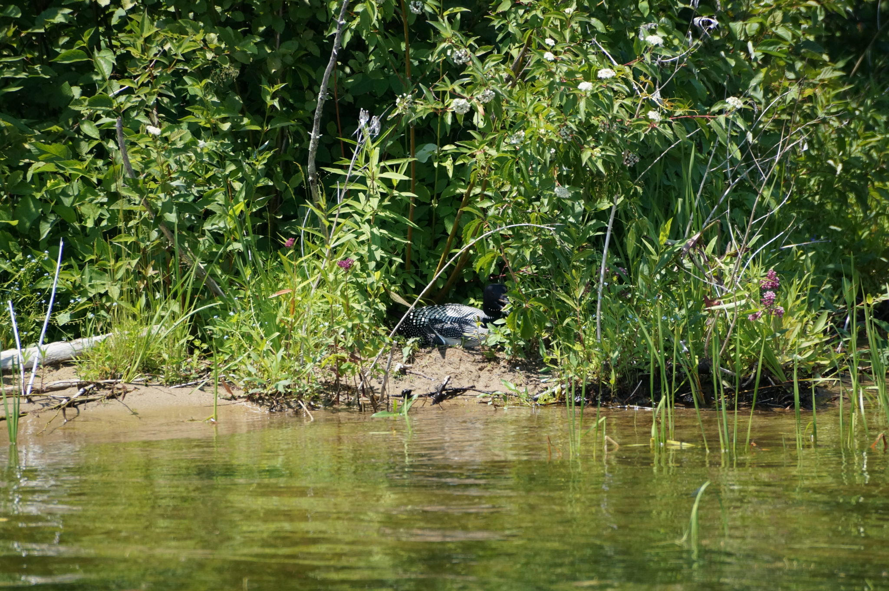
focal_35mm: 450
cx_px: 444
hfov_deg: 4.6
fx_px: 11101
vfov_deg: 3.0
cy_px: 296
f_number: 5.6
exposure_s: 1/2000
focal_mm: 300
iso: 640
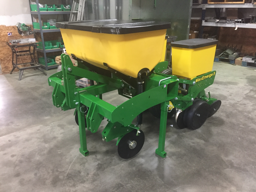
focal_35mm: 29
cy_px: 96
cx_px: 128
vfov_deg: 48.2
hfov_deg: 61.7
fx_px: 214
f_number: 2.2
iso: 250
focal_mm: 4.15
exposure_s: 1/20
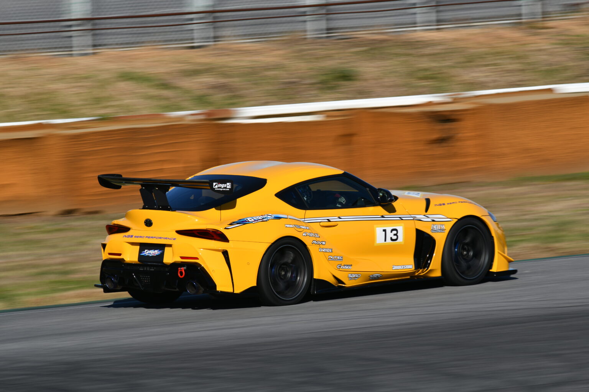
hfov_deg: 4.1
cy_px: 196
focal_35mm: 500
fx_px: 8180
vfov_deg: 2.7
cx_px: 294
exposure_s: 1/160
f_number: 16
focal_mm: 500
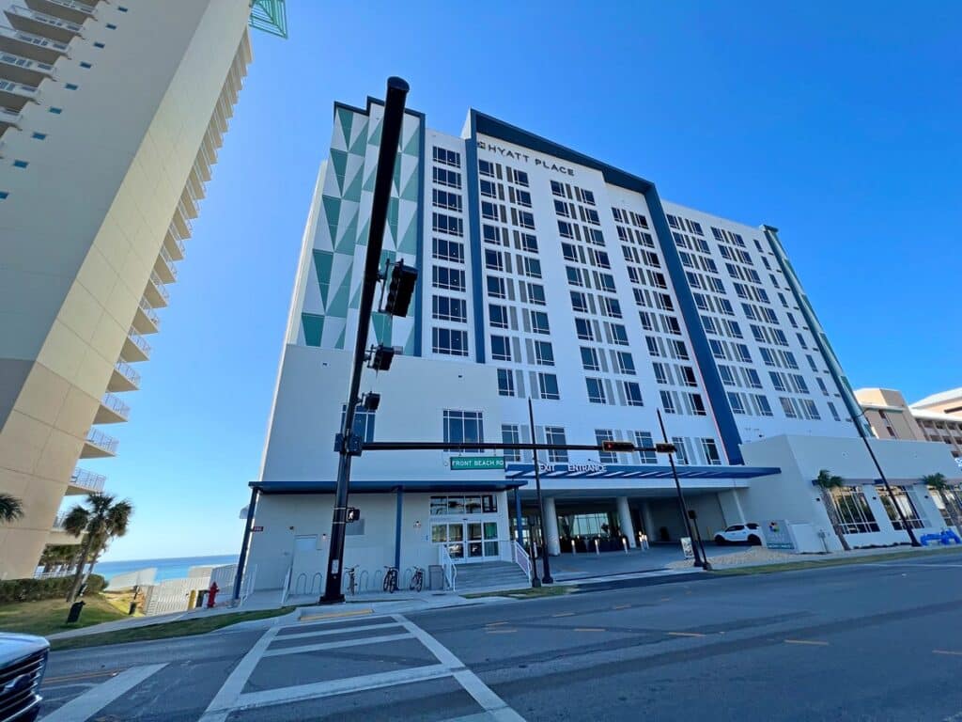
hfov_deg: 106.2
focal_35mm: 13
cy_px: 361
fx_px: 361
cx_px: 481
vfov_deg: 89.9
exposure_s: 1/896
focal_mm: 1.57
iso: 32
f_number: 1.8
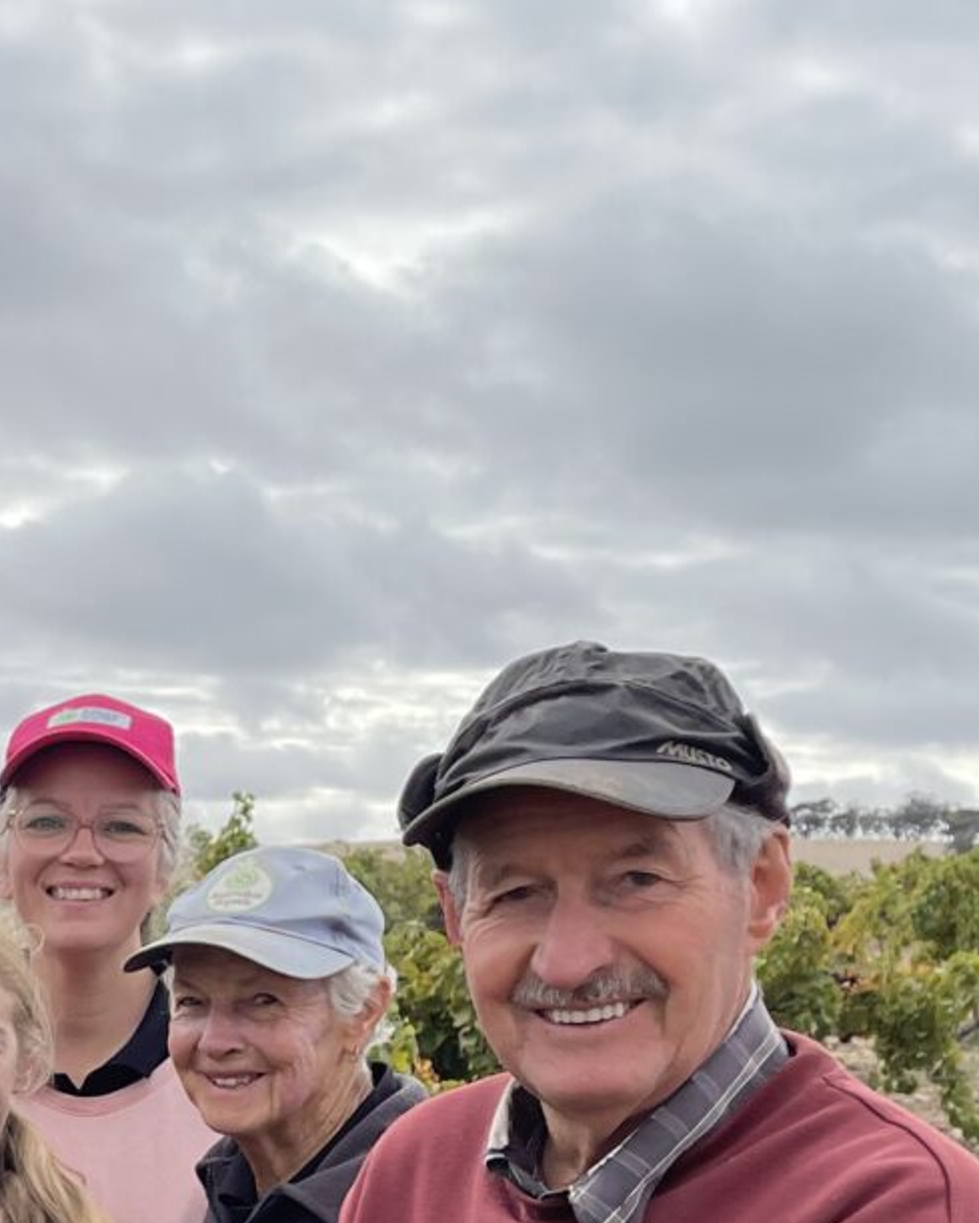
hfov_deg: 17.0
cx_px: -306
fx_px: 3078
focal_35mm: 85
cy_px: 1233
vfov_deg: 21.6
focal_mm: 5.1
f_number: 1.6
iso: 32
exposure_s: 1/1821
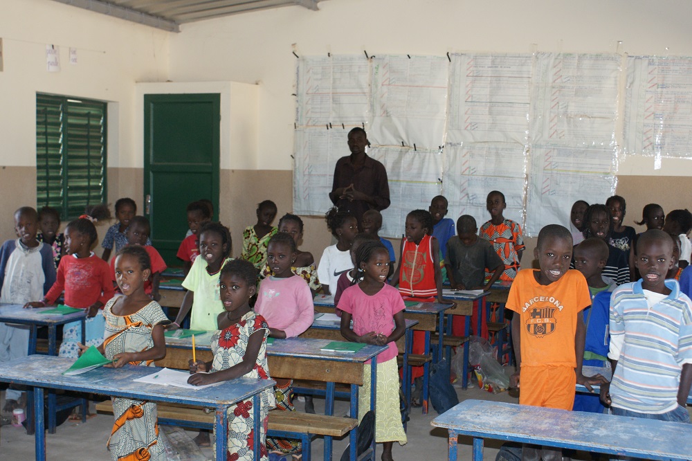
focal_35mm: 45
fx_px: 865
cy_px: 230
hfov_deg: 43.6
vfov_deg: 29.8
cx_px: 346
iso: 800
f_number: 5
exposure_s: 1/80
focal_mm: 30
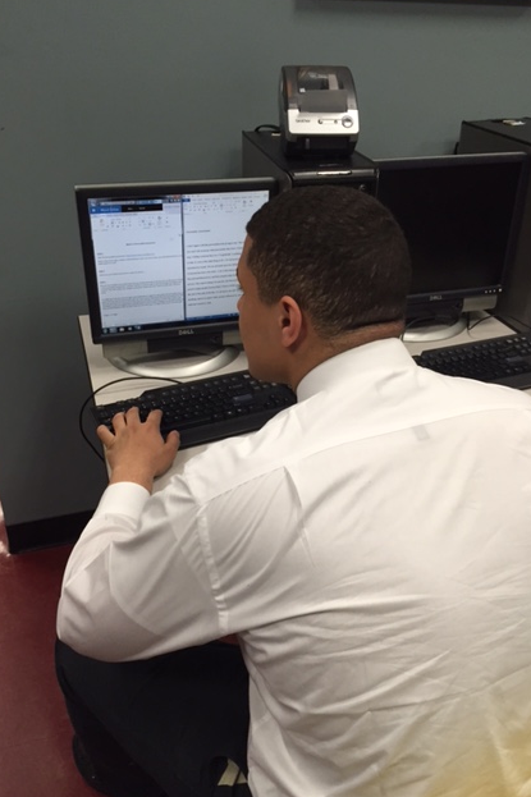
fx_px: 686
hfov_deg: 42.3
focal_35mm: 31
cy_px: 398
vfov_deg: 60.3
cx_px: 271
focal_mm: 4.15
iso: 50
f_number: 2.2
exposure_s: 1/30
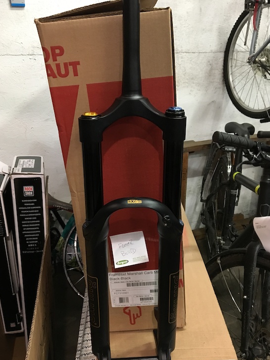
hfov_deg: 44.2
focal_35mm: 32
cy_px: 189
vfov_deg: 56.8
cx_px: 133
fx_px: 333
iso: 200
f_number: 2.2
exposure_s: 1/15
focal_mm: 4.15
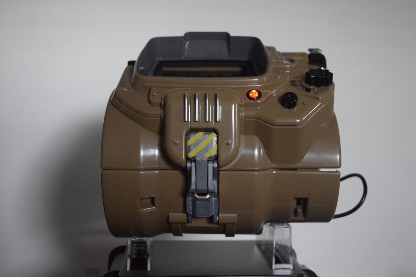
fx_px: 555
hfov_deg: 41.1
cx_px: 208
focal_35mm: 48
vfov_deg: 28.1
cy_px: 138
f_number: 4.5
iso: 4000
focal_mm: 32
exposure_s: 1/60
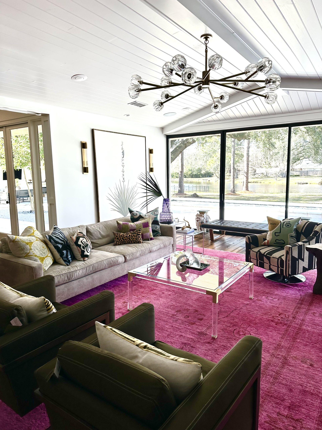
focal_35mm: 24
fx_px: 298
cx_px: 161
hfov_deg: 56.8
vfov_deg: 71.6
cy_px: 215
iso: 80
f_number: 1.78
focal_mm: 6.86
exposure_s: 1/327
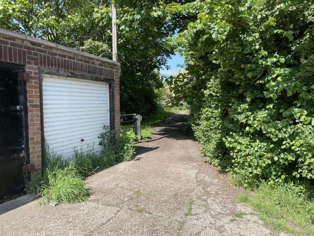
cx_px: 157
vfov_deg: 53.1
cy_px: 118
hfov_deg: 67.3
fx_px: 236
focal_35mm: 26
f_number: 1.6
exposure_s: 1/1350
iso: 32
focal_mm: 4.2
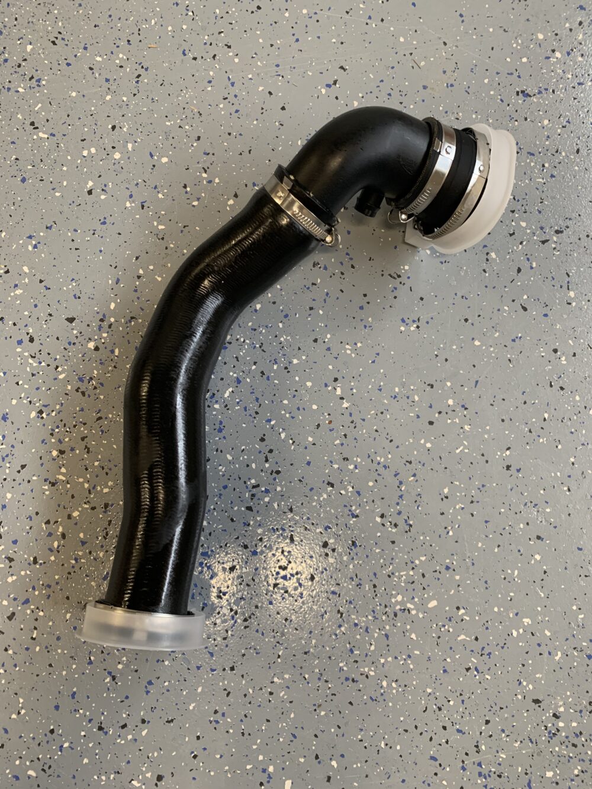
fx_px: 593
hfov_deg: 53.1
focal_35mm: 26
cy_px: 394
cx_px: 296
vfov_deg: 67.3
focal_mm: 4.25
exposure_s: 1/50
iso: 100
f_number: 1.8
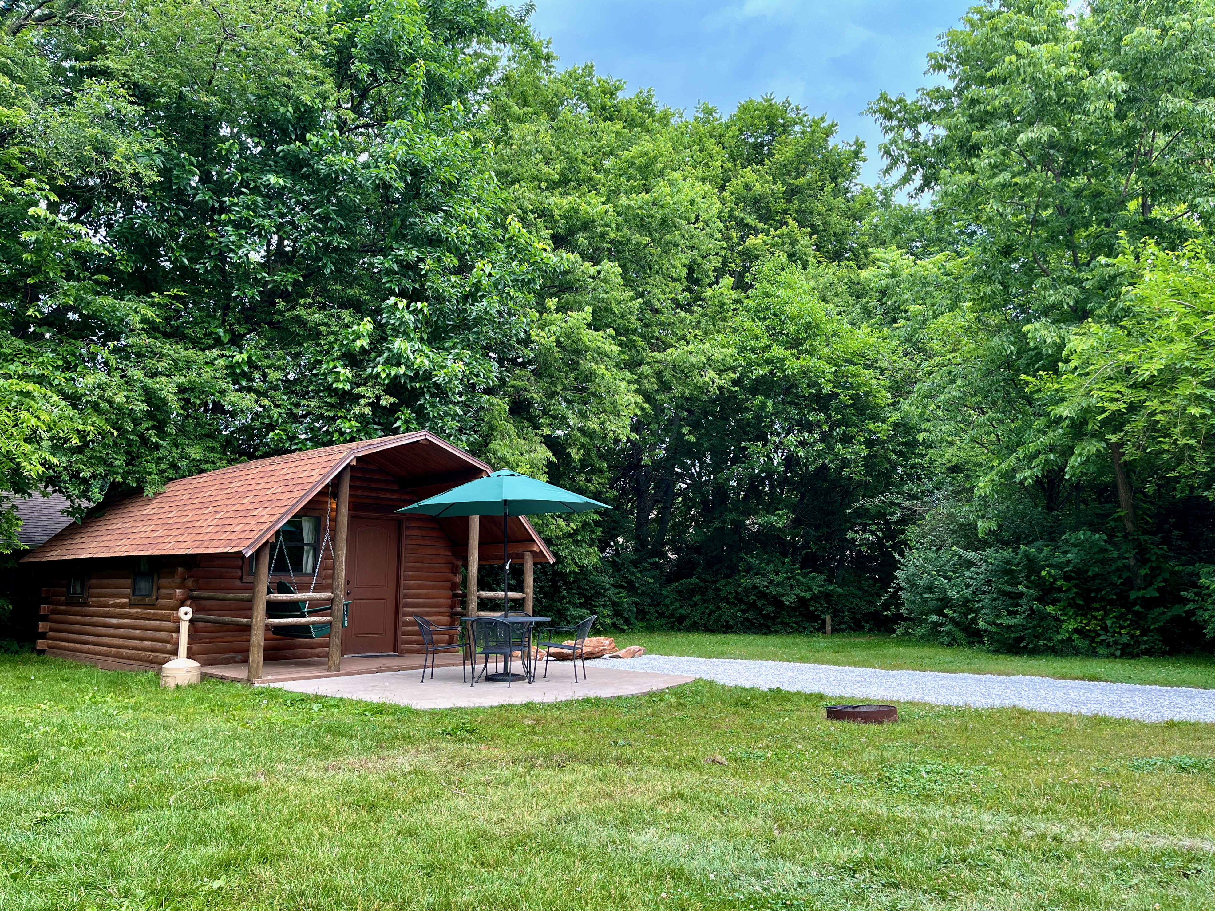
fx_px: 913
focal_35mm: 26
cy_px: 456
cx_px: 608
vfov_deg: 53.1
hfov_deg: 67.3
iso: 40
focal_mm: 5.1
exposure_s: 1/191
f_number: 1.6
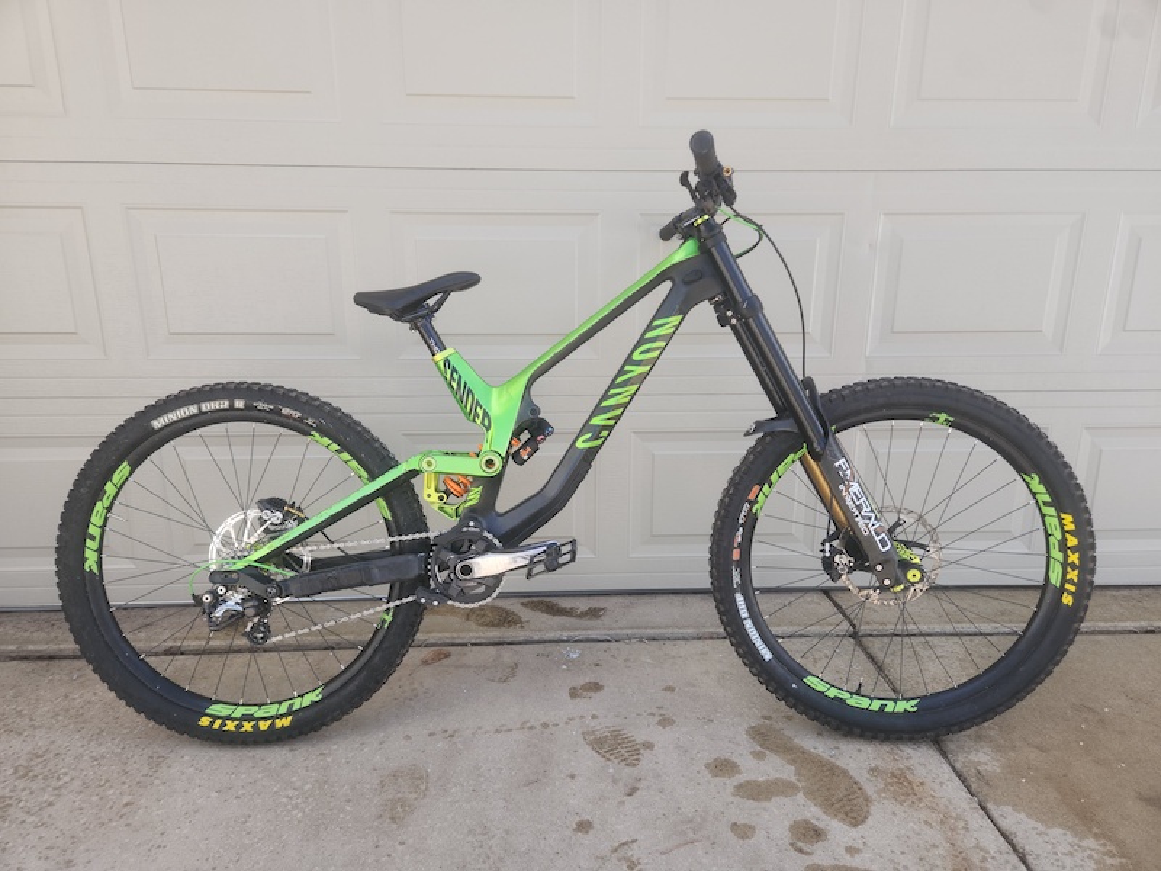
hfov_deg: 73.9
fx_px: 771
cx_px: 580
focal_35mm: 23
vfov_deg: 58.9
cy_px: 436
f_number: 1.8
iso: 20
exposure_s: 1/352
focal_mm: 5.4
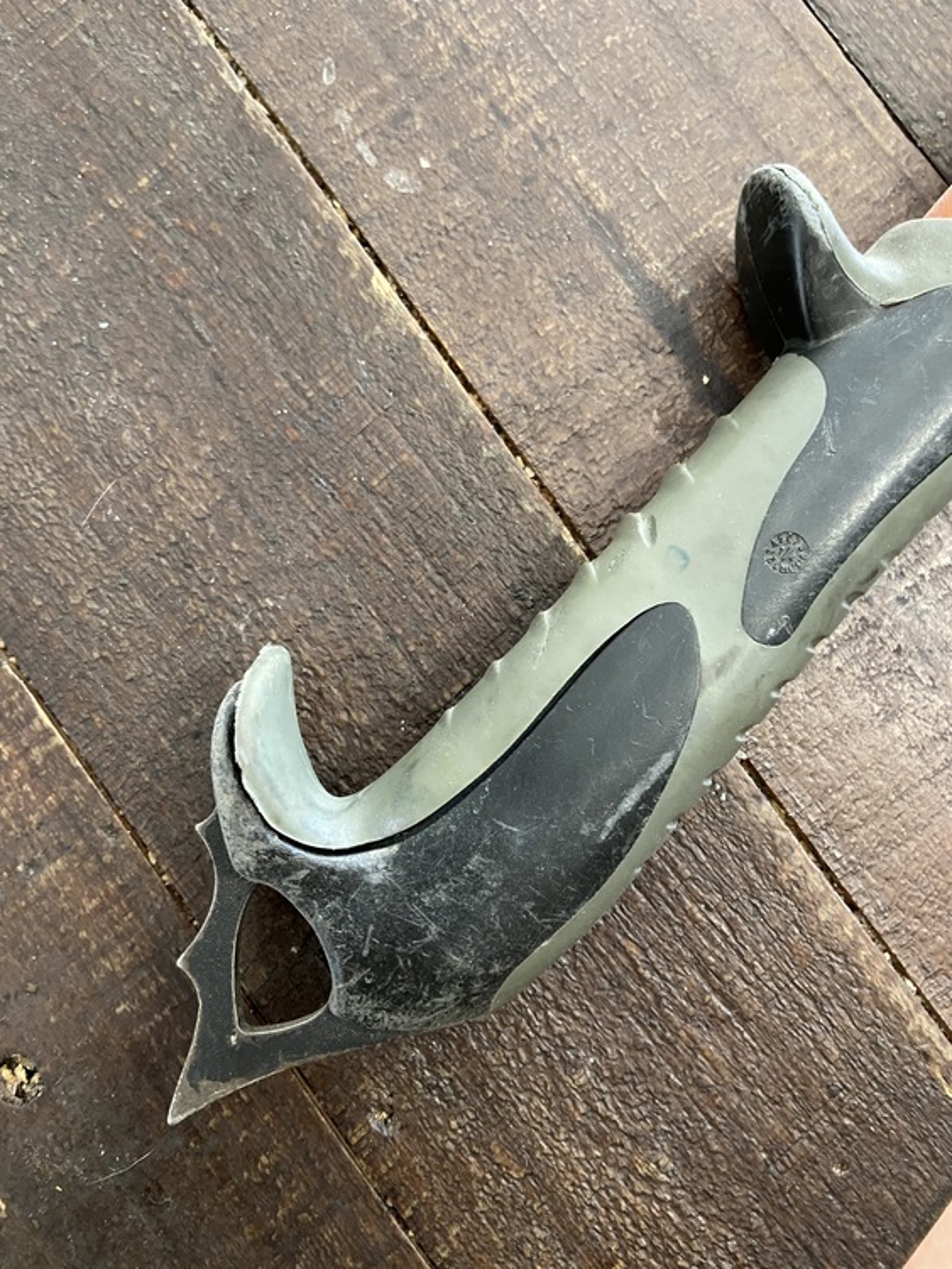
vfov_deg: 67.3
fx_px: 953
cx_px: 476
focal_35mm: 26
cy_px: 634
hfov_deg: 53.1
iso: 500
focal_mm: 4.25
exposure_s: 1/30
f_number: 1.8
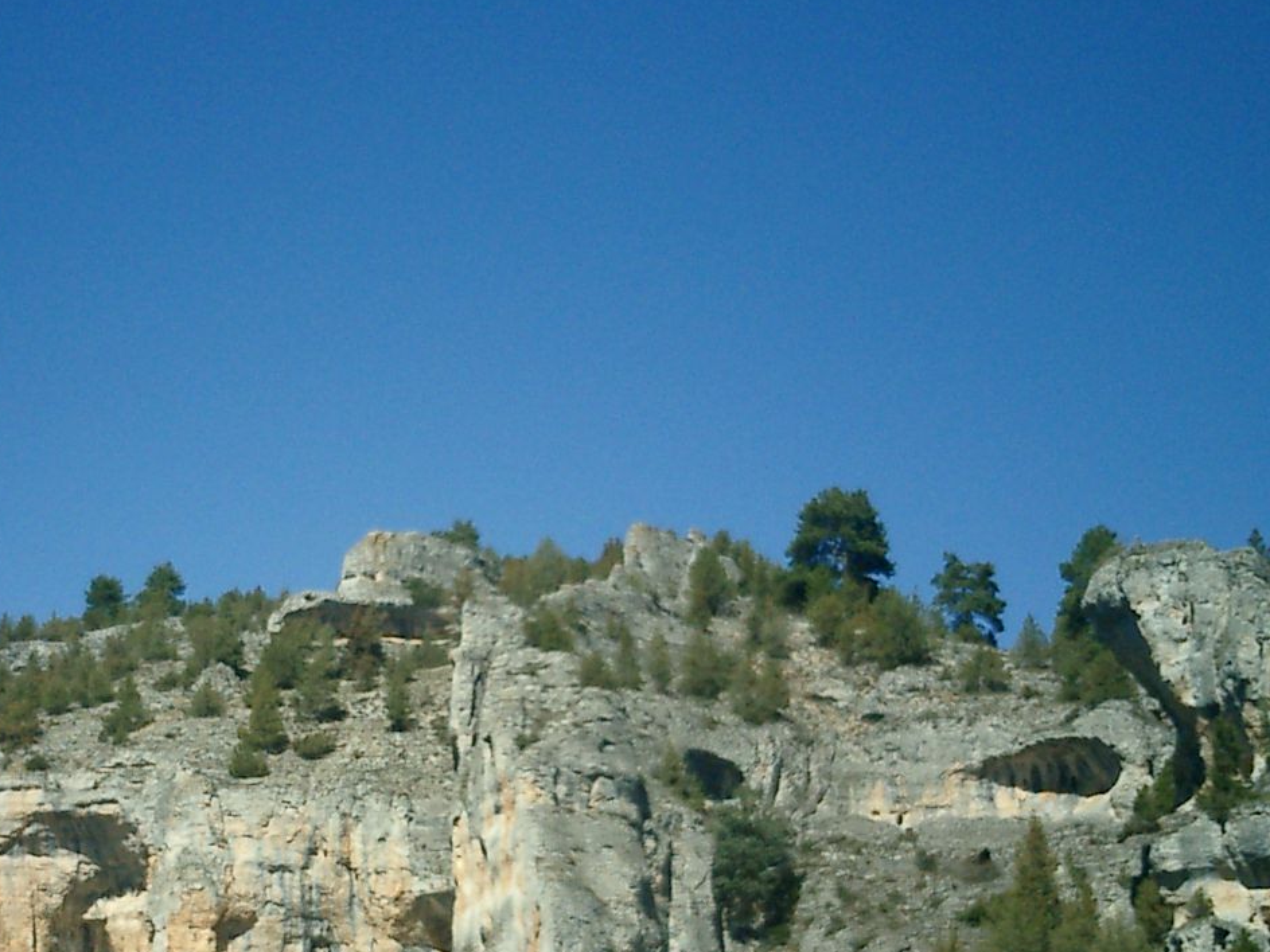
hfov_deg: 31.4
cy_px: 800
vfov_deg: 23.6
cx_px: 410
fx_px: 2238
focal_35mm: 61
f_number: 3.2
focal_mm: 7.5
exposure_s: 1/1600
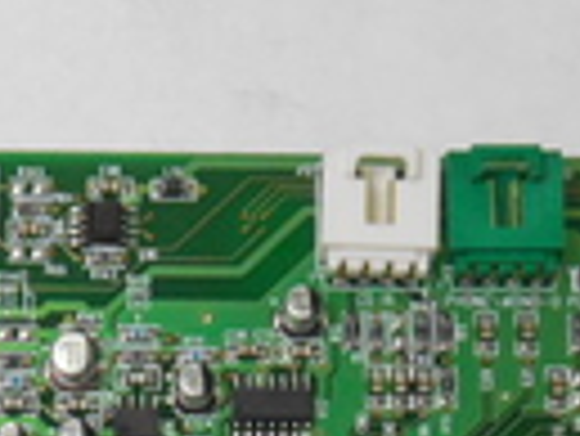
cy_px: 638
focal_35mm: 173
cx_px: 175
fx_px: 2901
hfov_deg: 11.4
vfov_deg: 8.4
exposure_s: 1/80
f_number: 5.2
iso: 800
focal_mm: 10
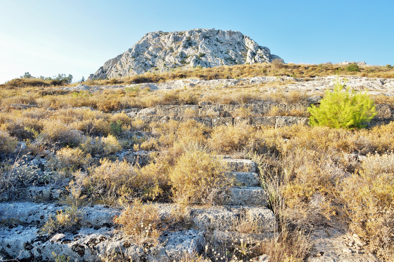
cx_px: 197
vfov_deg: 36.8
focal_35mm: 36
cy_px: 131
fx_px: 394
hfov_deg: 53.2
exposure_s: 1/125
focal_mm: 24
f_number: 14
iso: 400
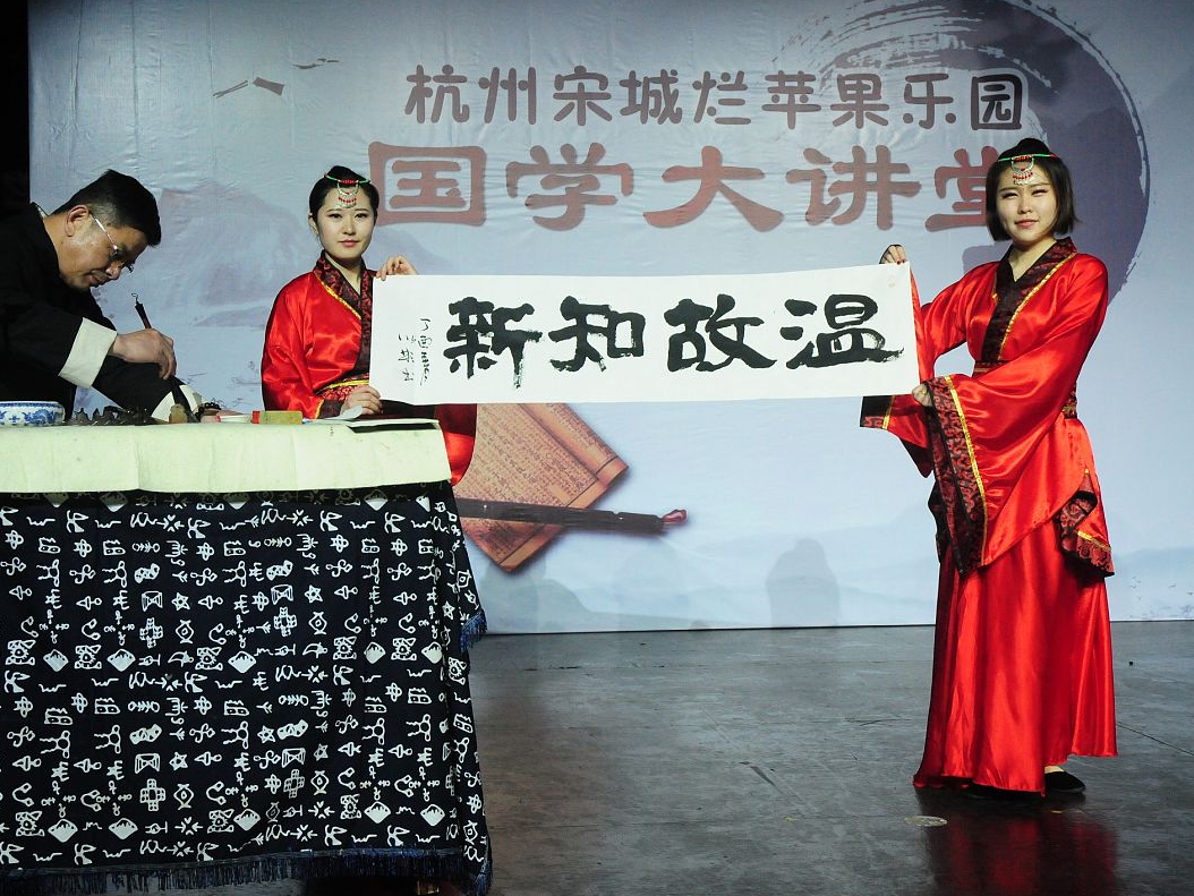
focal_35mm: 48
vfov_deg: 30.6
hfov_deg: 39.9
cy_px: 449
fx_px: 1640
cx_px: 515
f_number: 6.3
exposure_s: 1/160
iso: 1600
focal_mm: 29
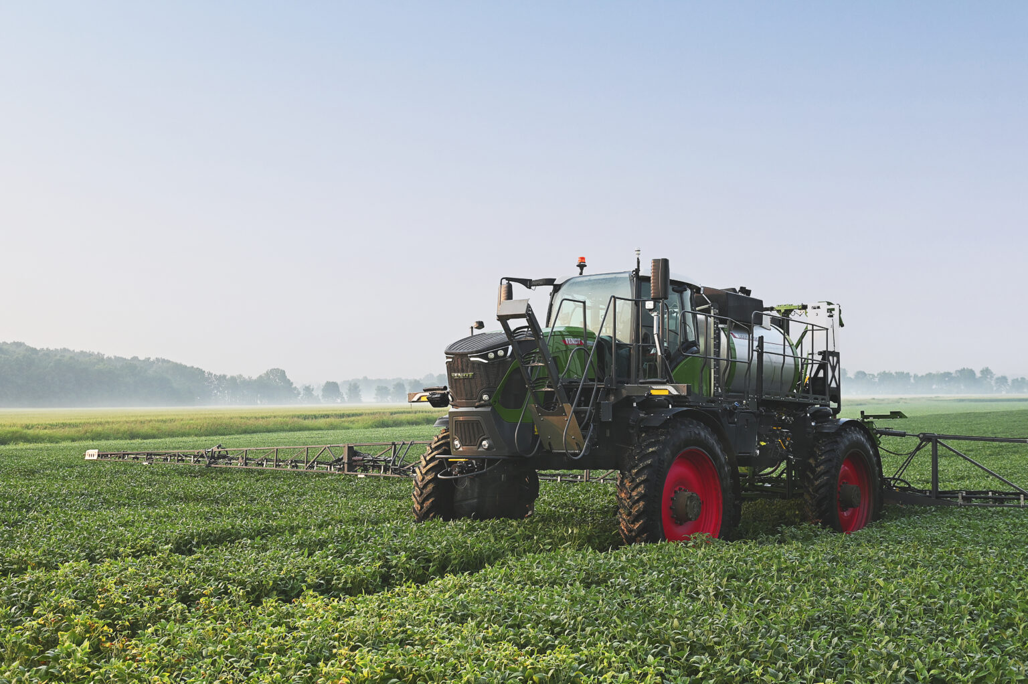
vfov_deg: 31.9
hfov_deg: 46.4
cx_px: 514
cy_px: 342
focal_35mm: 42
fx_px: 1199
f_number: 5.6
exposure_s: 1/500
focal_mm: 42
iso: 400
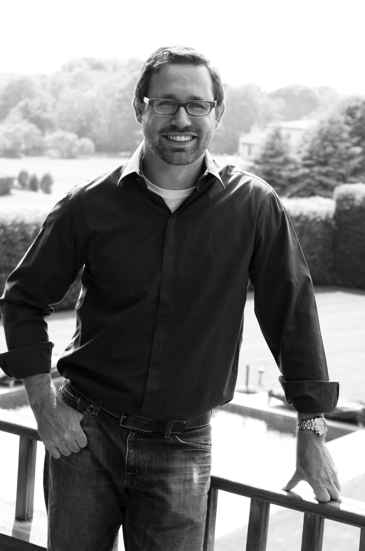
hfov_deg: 18.1
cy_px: 276
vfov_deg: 27.0
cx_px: 182
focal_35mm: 75
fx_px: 1146
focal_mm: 50
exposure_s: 1/2500
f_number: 5.6
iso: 2500
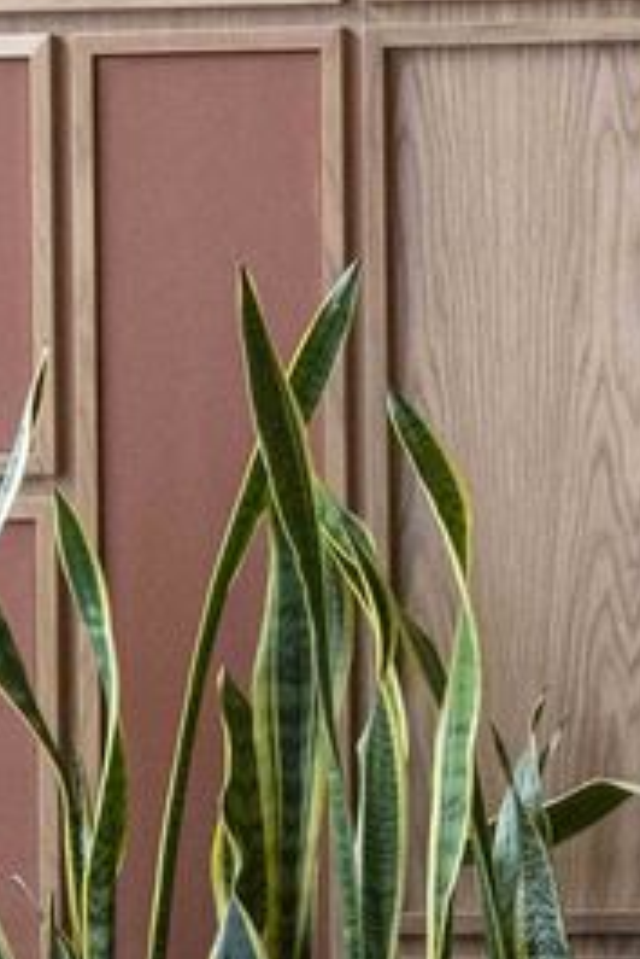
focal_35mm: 616
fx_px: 16404
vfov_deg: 3.3
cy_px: 680
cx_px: 720
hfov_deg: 2.2
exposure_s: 1/300
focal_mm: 90.6
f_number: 4.5
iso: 1600
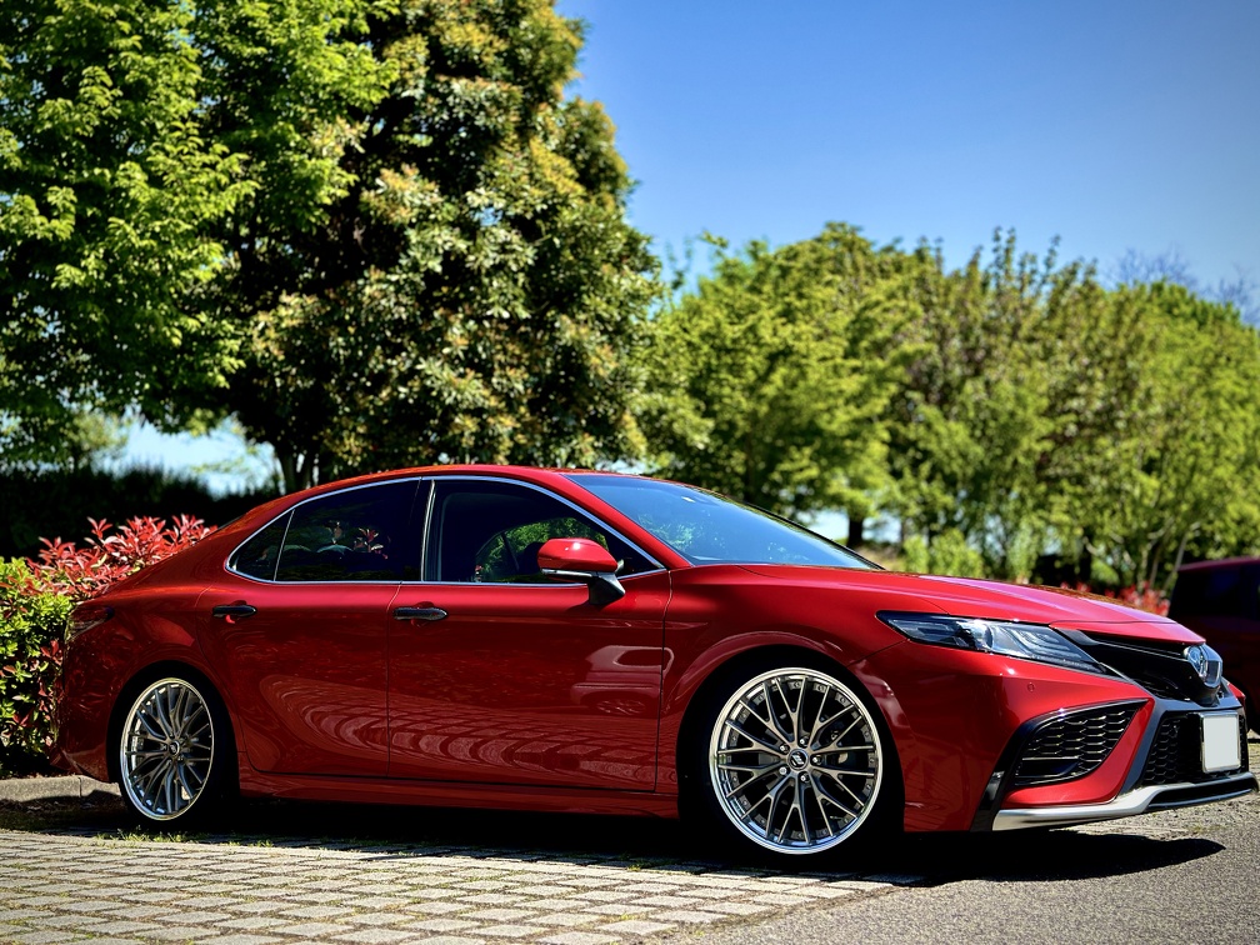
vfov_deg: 30.3
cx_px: 630
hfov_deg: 39.7
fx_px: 1747
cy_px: 472
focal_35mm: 48
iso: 80
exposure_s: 1/1815
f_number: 1.78
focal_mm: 6.86
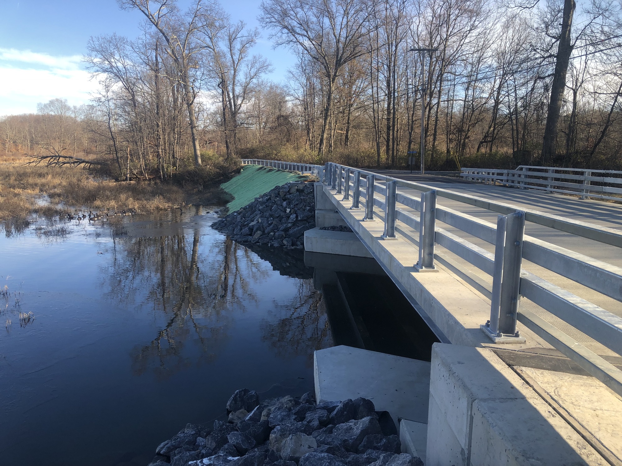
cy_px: 233
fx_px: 503
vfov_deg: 49.7
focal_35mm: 28
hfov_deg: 63.4
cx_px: 311
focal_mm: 3.99
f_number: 1.8
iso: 20
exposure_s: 1/552
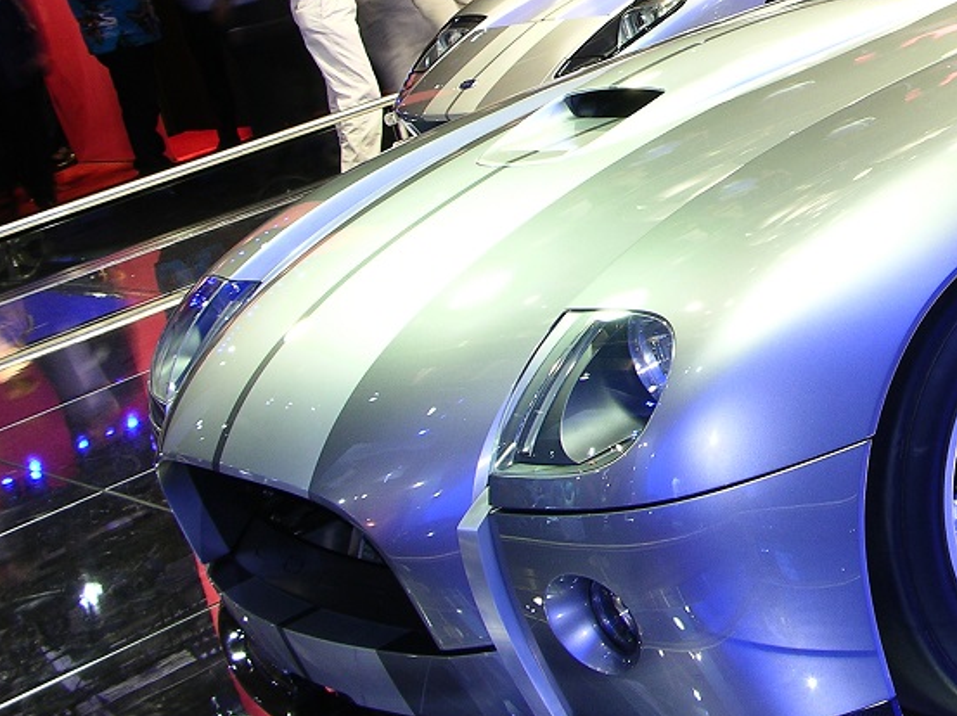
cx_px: 943
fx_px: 2100
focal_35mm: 76
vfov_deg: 19.1
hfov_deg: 24.6
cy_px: 119
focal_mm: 8.9
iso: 50
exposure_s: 1
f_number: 5.6
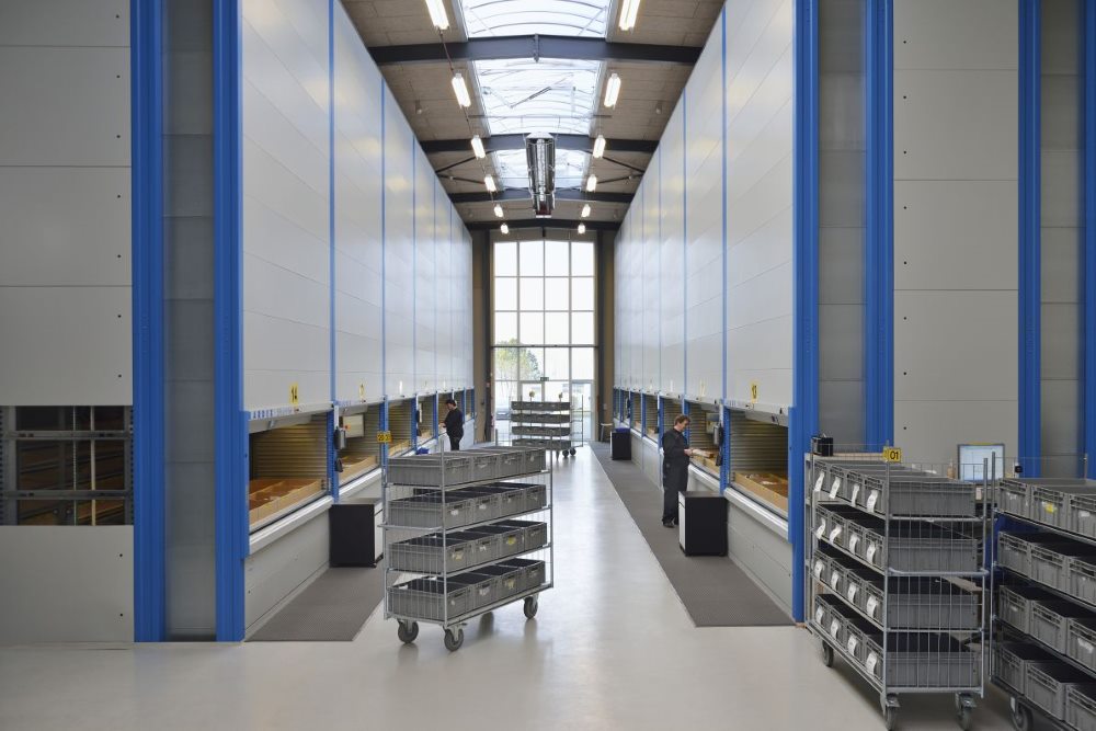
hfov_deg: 61.9
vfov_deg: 43.6
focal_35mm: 30
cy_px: 366
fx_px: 913
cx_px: 548
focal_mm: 30
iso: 200
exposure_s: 1/6
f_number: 9
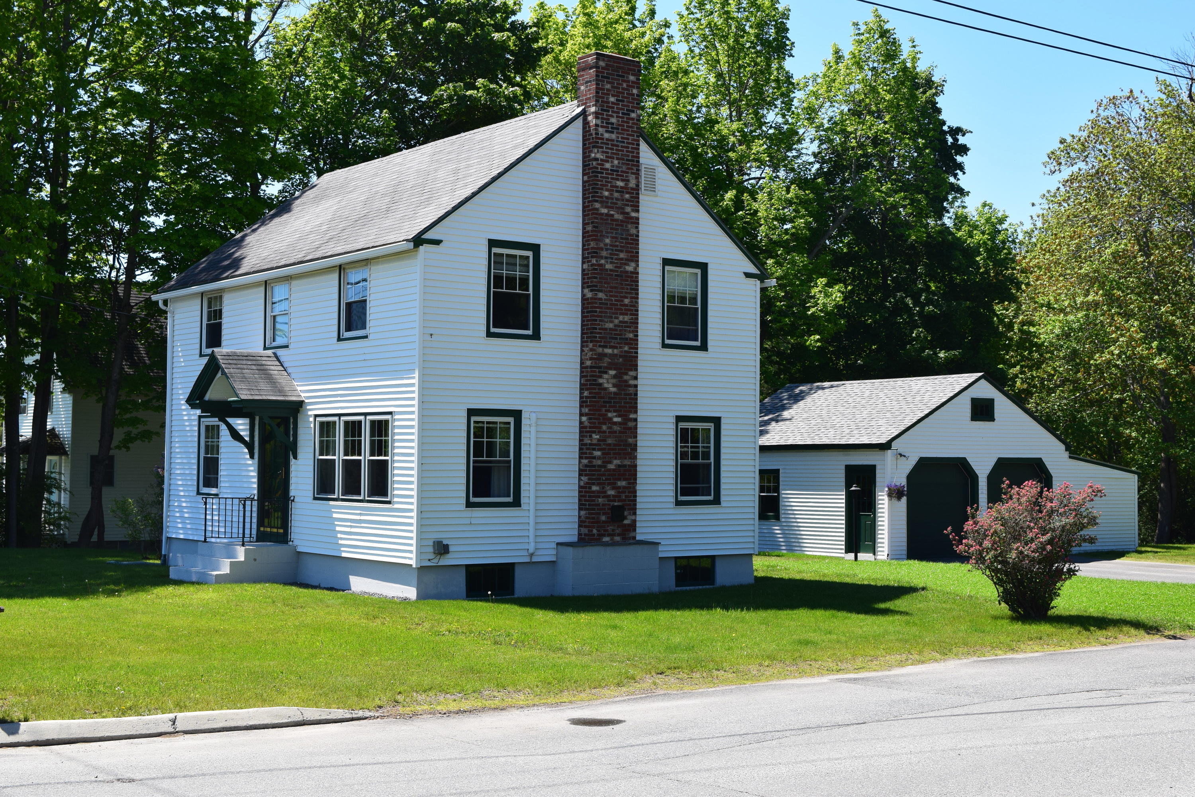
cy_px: 398
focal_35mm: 48
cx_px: 598
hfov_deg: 41.1
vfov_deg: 28.1
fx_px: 1593
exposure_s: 1/500
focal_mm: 32
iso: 360
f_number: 11
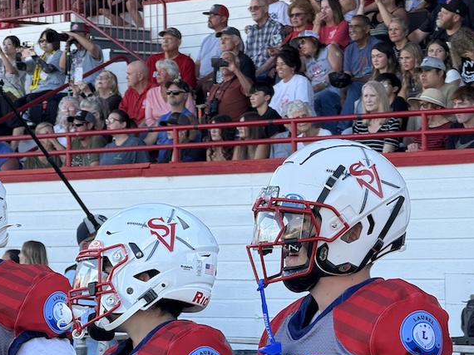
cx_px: 352
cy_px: 220
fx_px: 2491
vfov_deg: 8.2
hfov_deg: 10.8
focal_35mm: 182
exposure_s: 1/311
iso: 50
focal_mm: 15.66
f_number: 2.8
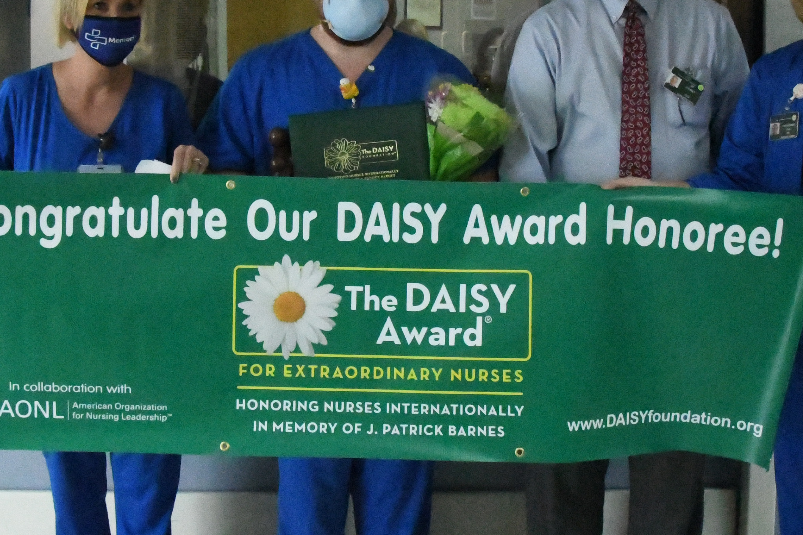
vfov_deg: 23.6
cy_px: 143
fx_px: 1271
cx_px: 465
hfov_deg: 35.0
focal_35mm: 57
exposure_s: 1/640
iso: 32000
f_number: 10
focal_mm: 18
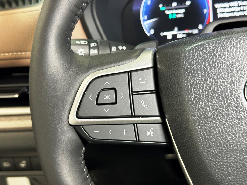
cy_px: 92
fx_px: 343
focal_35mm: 48
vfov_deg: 30.3
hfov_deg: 39.7
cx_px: 124
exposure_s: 1/40
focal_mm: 6.86
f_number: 1.78
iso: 500
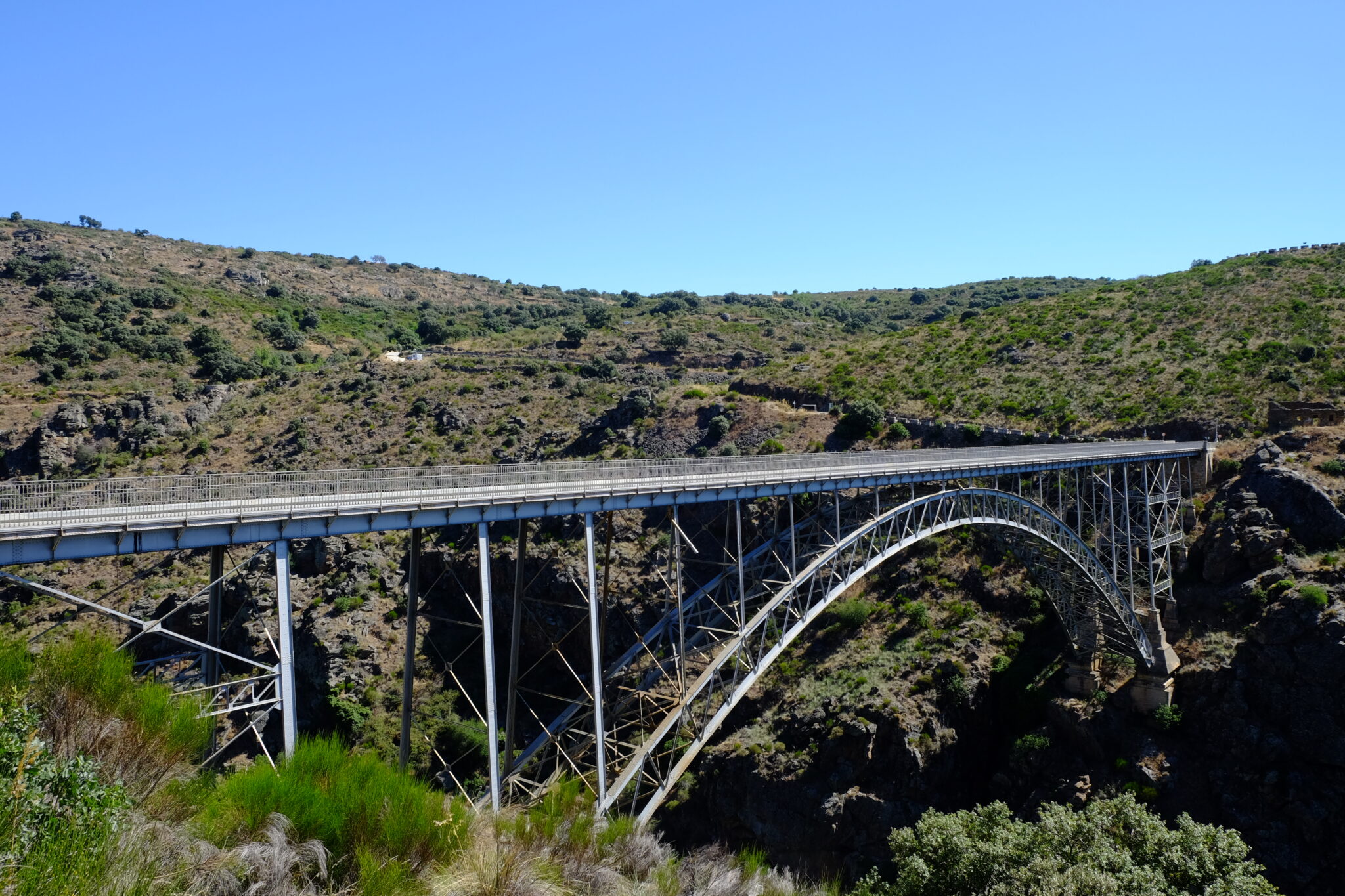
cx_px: 672
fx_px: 1009
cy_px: 448
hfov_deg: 67.4
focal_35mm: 27
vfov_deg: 47.9
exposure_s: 1/350
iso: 400
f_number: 8
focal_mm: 18
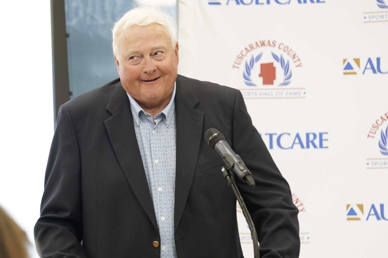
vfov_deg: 6.9
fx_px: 2134
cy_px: 129
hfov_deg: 10.4
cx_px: 194
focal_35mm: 198
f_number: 5
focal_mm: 198
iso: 2000
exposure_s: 1/125
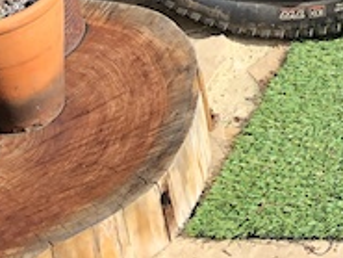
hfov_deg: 14.3
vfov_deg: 10.9
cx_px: 627
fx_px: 1200
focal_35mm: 121
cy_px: -291
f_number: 1.8
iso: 20
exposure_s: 1/426
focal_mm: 3.99
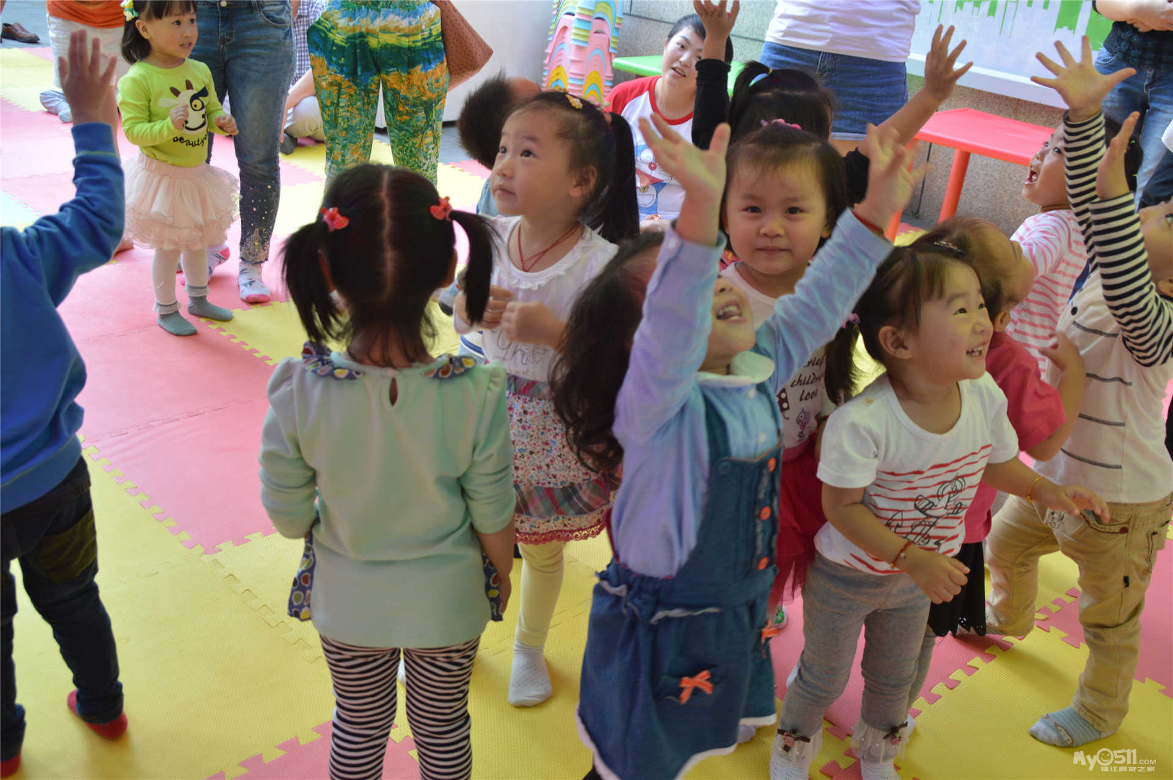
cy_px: 390
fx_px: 1221
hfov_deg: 51.3
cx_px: 586
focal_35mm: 38
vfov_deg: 35.4
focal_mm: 25
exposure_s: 1/125
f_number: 5.6
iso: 400
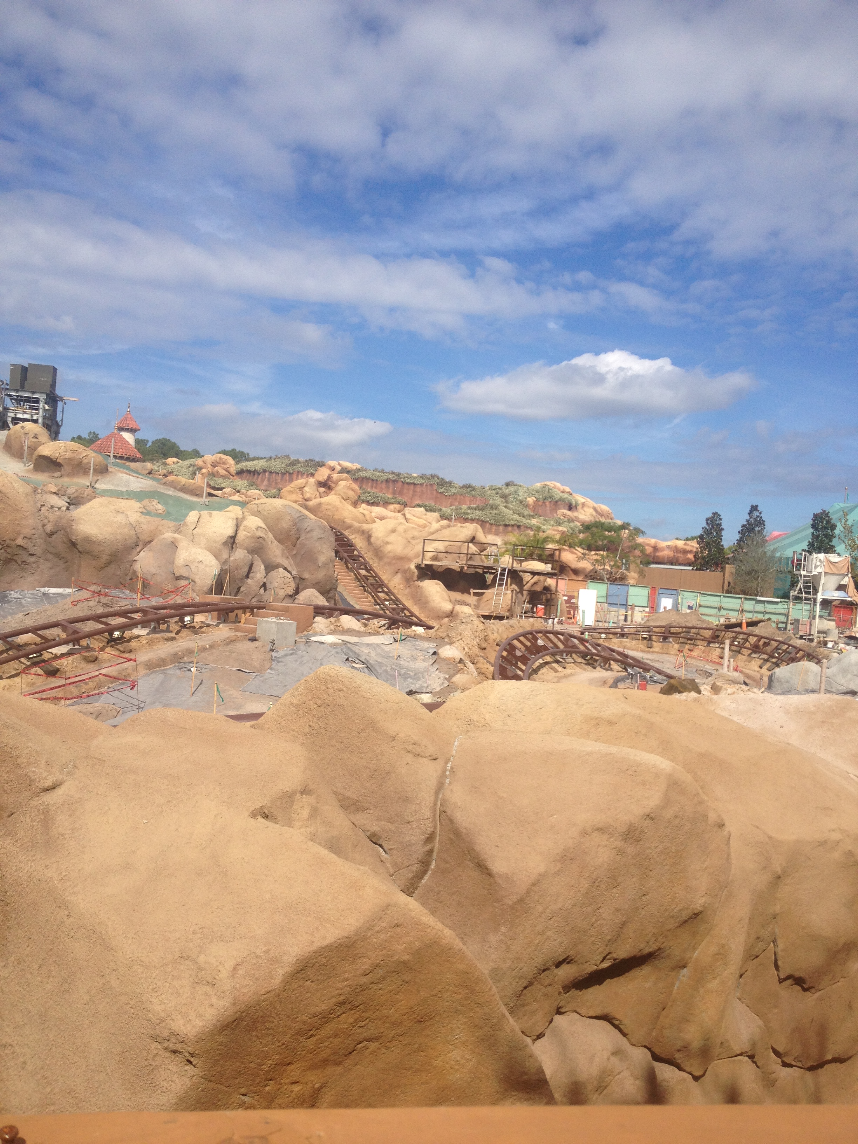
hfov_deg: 40.7
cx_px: 429
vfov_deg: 52.6
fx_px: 1157
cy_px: 572
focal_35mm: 35
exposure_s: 1/2762
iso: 50
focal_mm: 4.28
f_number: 2.4
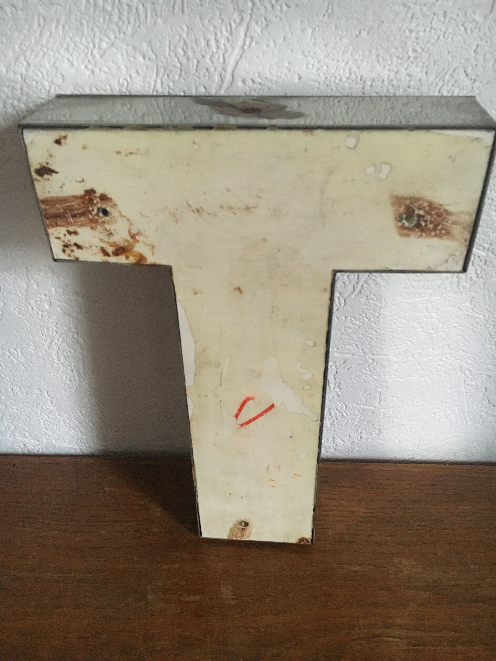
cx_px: 248
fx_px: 554
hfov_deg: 48.2
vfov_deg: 61.7
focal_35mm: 29
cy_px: 330
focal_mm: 4.15
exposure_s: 1/17
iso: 250
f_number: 2.2
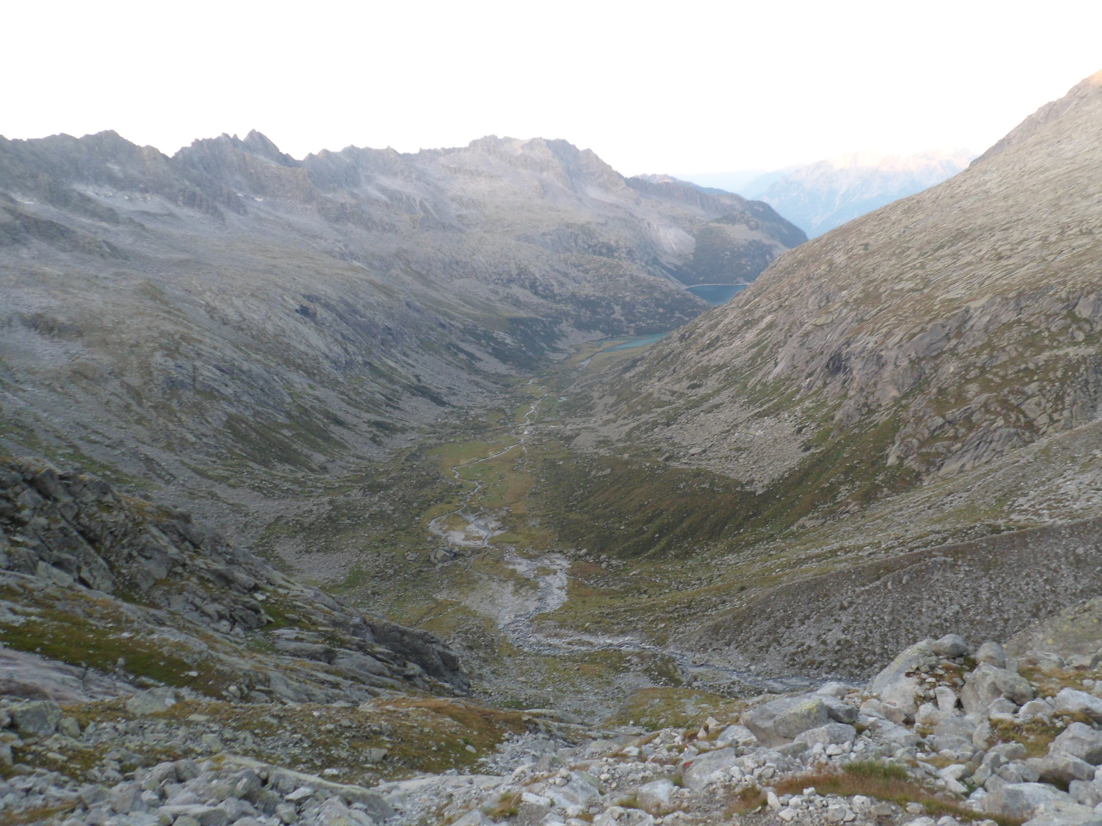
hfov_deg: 65.3
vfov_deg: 51.4
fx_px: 860
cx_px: 551
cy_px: 413
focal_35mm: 27
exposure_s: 1/45
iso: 100
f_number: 3.3
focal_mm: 4.9
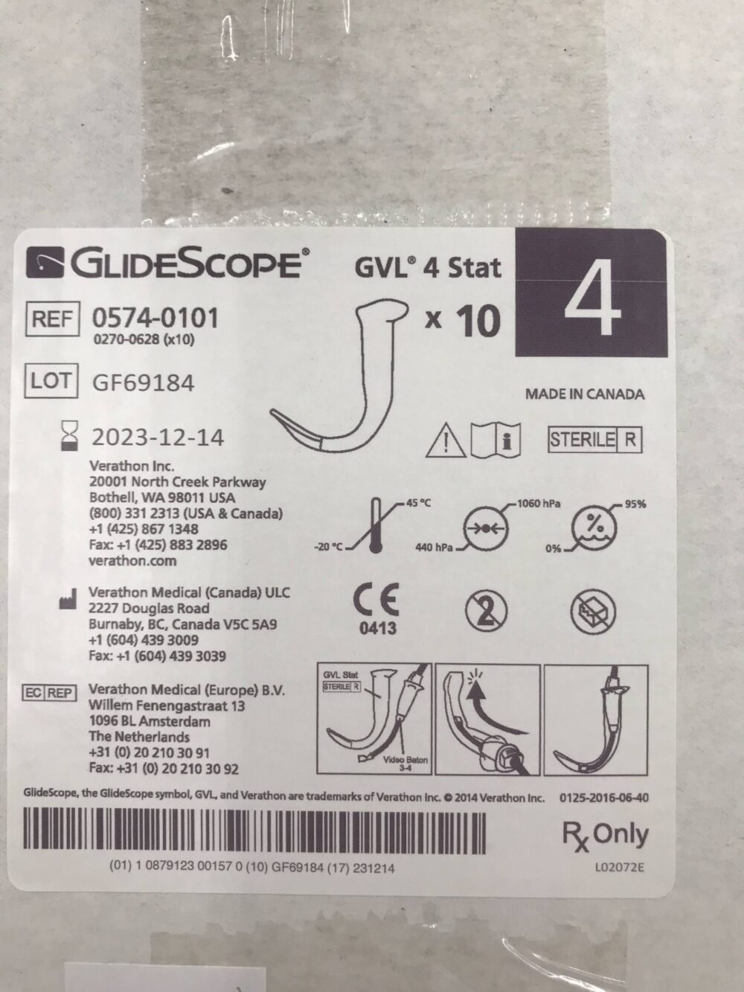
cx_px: 372
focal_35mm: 28
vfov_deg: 63.4
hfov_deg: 49.8
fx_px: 802
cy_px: 496
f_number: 1.8
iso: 32
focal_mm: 3.99
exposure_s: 1/60
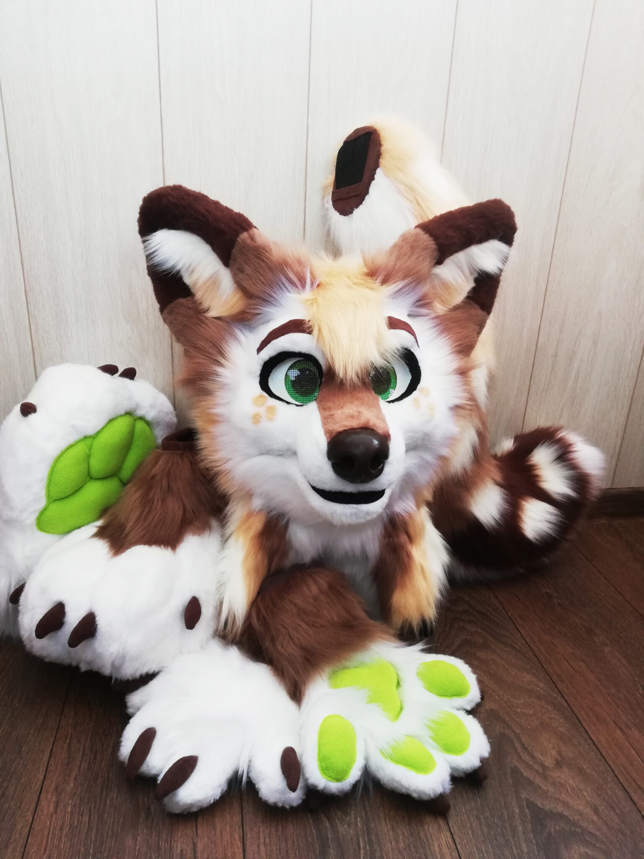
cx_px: 322
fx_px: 645
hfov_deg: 53.1
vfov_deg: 67.3
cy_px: 430
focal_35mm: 26
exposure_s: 1/33.3
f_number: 2.2
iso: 200
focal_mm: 3.81
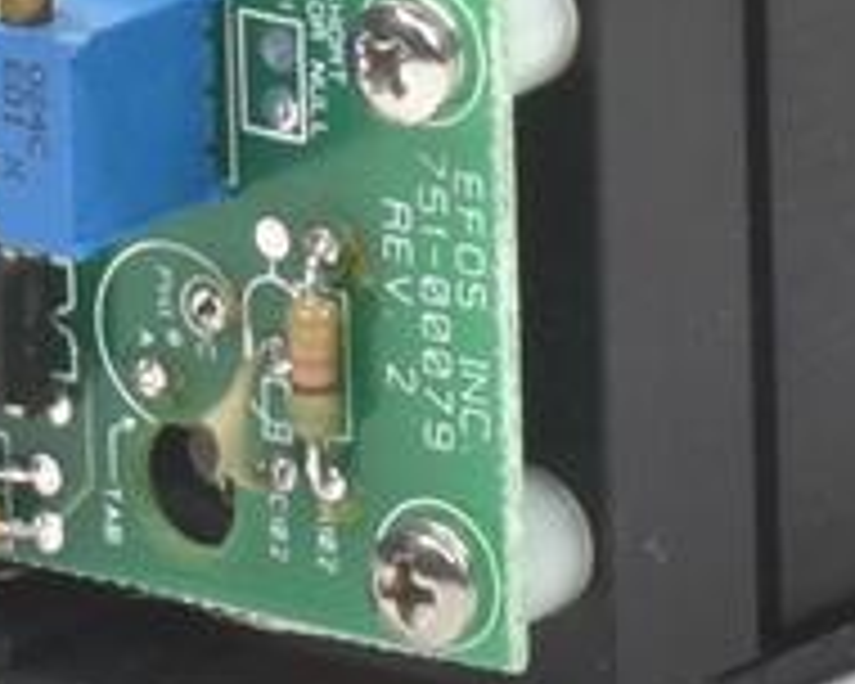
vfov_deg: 6.3
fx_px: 6187
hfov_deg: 7.9
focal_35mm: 244
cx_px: 562
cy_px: 94
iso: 250
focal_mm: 55
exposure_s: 1/200
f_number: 16
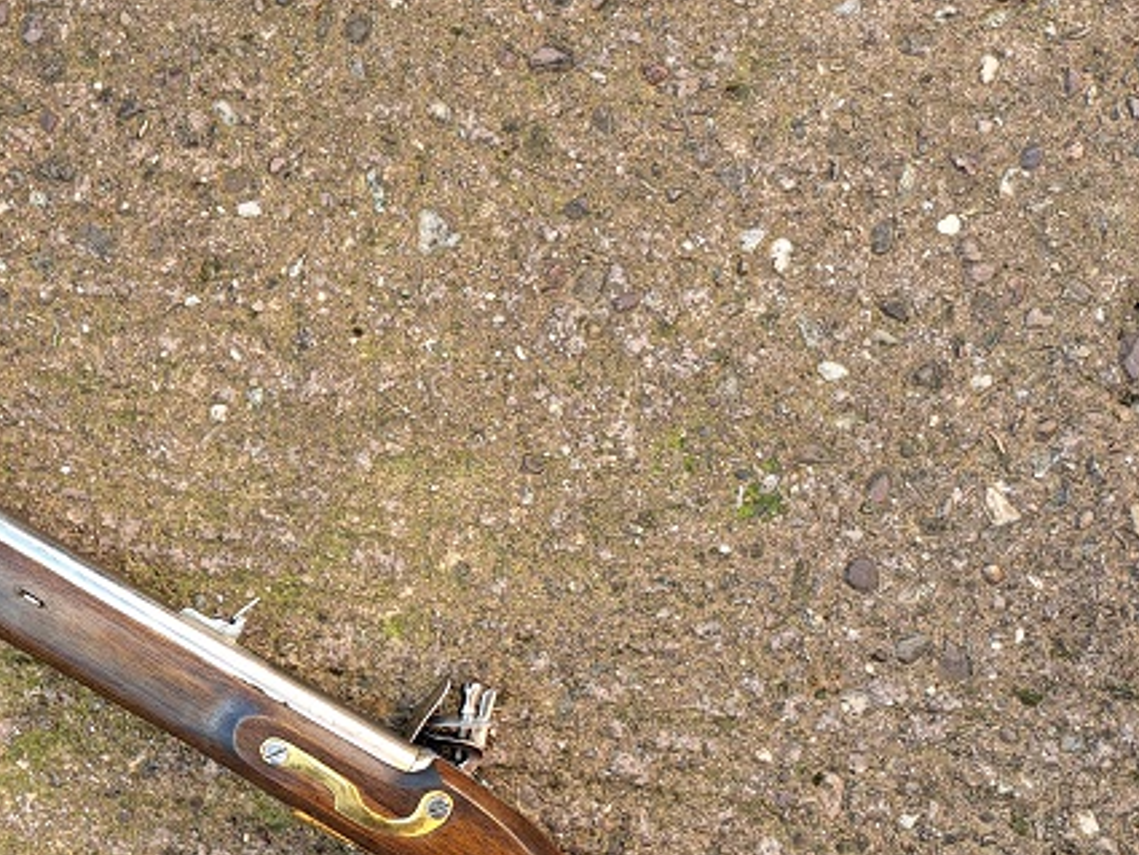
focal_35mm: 51
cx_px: 3
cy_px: 697
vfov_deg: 27.9
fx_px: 1679
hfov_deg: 34.2
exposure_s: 1/100
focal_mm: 5.23
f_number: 1.8
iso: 50
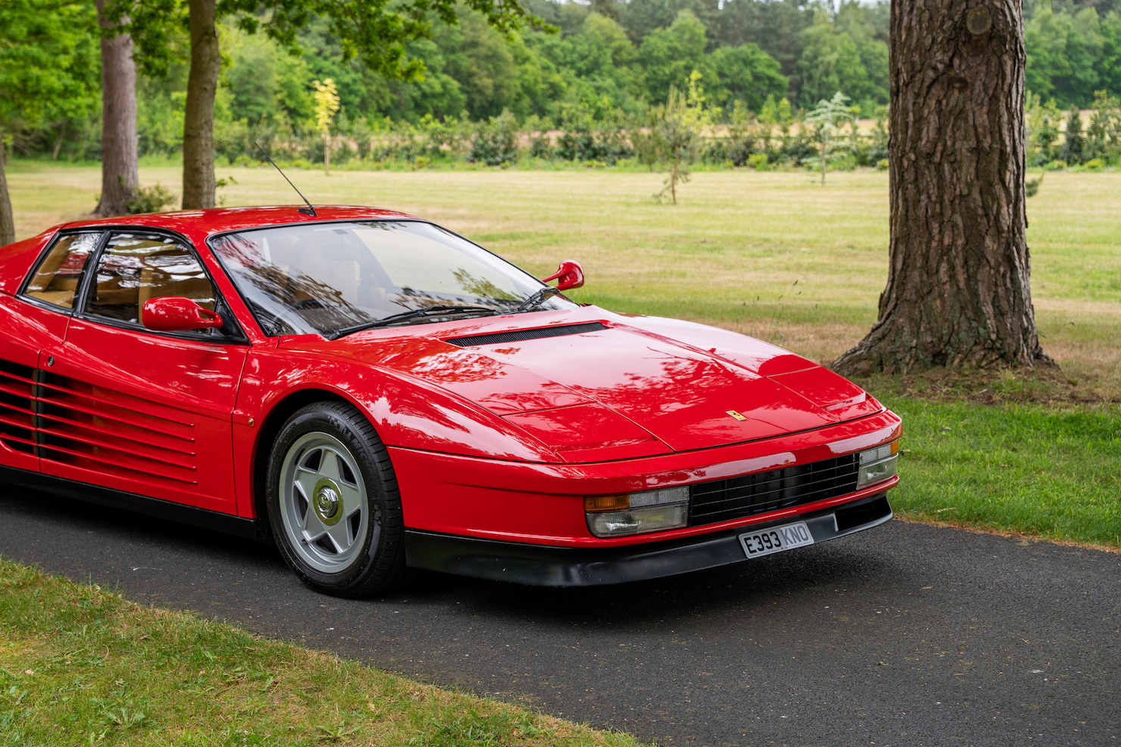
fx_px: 2059
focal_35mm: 66
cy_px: 394
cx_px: 369
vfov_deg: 20.6
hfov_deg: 30.2
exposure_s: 1/250
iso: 400
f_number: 4.5
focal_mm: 49.1
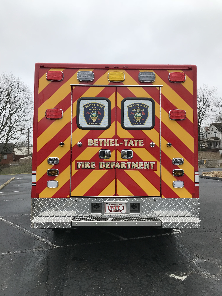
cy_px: 148
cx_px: 111
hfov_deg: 49.7
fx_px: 239
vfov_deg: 63.4
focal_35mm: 28
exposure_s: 1/1227
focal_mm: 3.99
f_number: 1.8
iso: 20
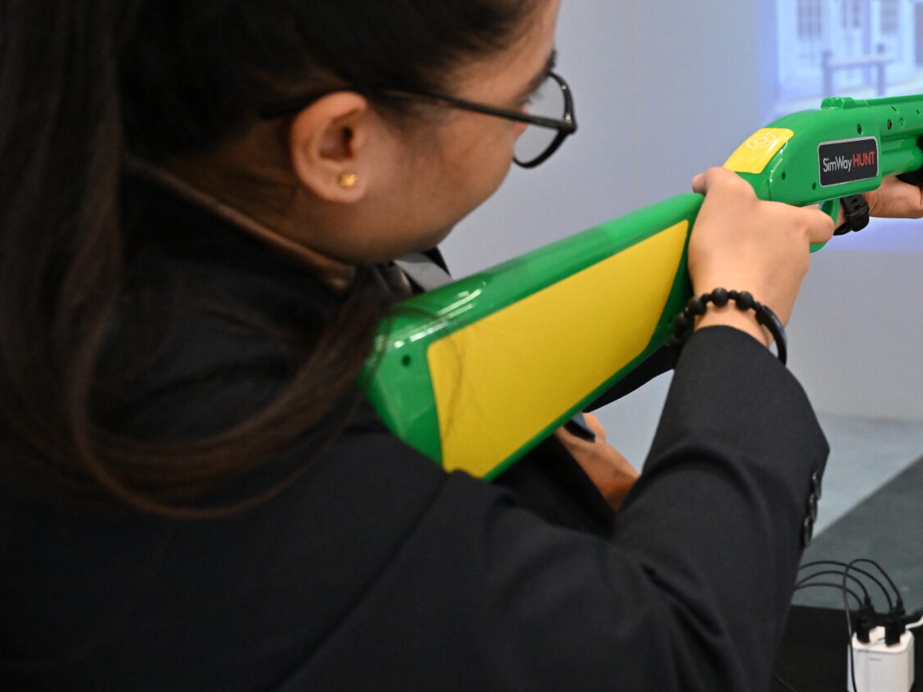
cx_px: 836
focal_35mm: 52
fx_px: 1383
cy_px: 232
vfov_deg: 27.9
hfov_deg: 34.7
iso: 3200
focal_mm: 29.5
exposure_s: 1/271
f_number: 4.5
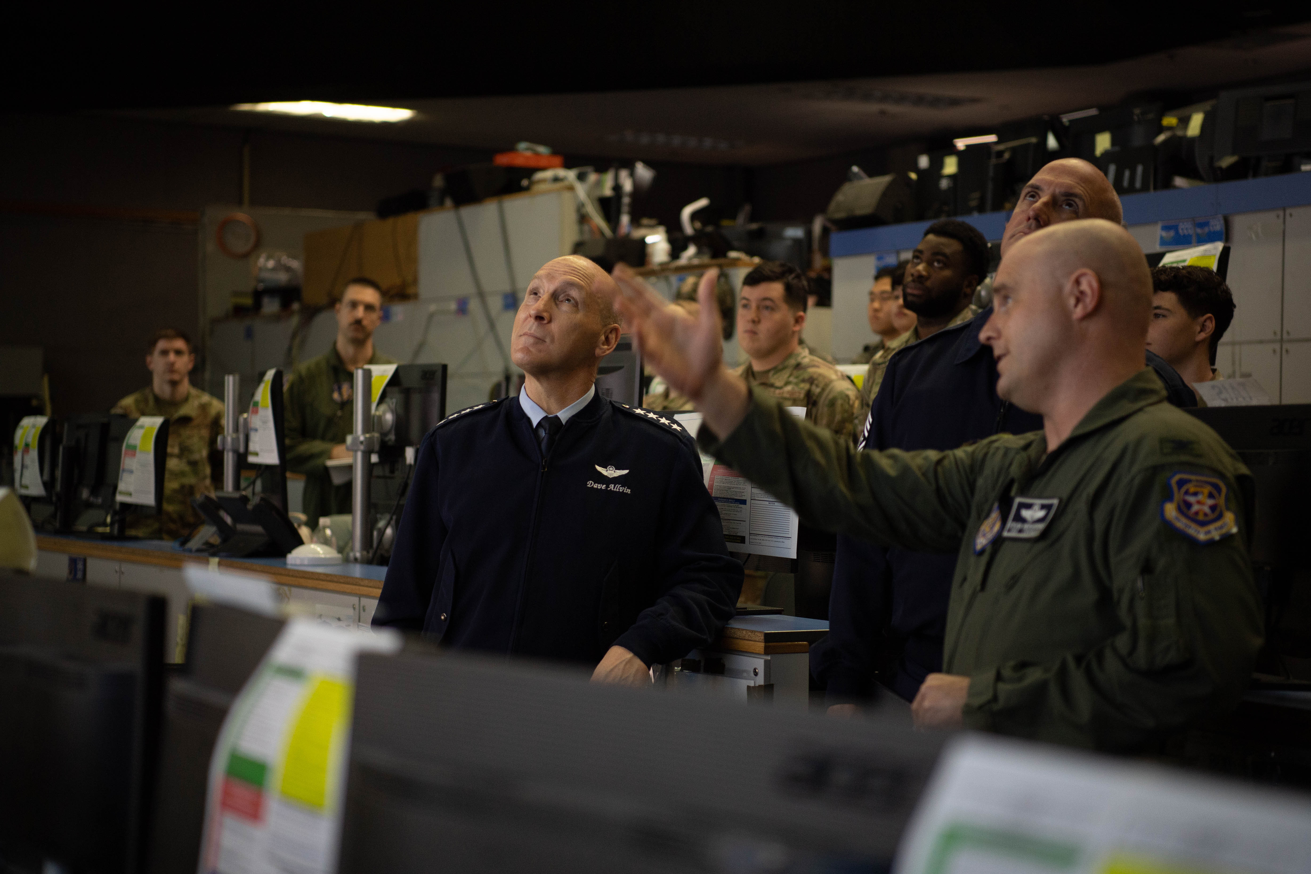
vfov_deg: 19.5
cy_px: 437
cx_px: 656
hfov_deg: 28.8
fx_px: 2549
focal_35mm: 70
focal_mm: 70
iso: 1250
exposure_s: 1/60
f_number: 2.8
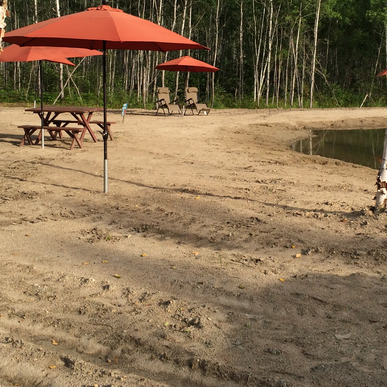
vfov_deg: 30.7
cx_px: 253
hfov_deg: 30.9
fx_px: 696
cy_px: 112
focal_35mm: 55
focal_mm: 4.15
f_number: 2.2
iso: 32
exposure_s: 1/1325
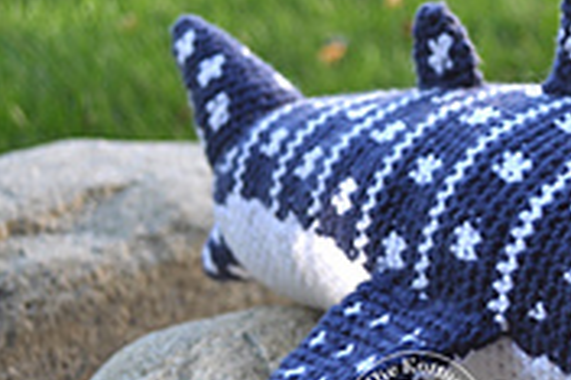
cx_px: 623
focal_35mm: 94
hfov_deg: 20.7
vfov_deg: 14.5
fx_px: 1490
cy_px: 237
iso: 200
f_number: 4
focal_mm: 22
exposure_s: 1/160
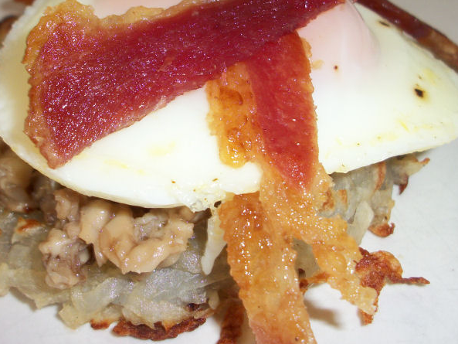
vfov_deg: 24.8
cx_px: 180
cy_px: 134
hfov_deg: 32.6
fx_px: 781
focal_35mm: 59
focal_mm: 6.3
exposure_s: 1/30
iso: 80
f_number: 3.1
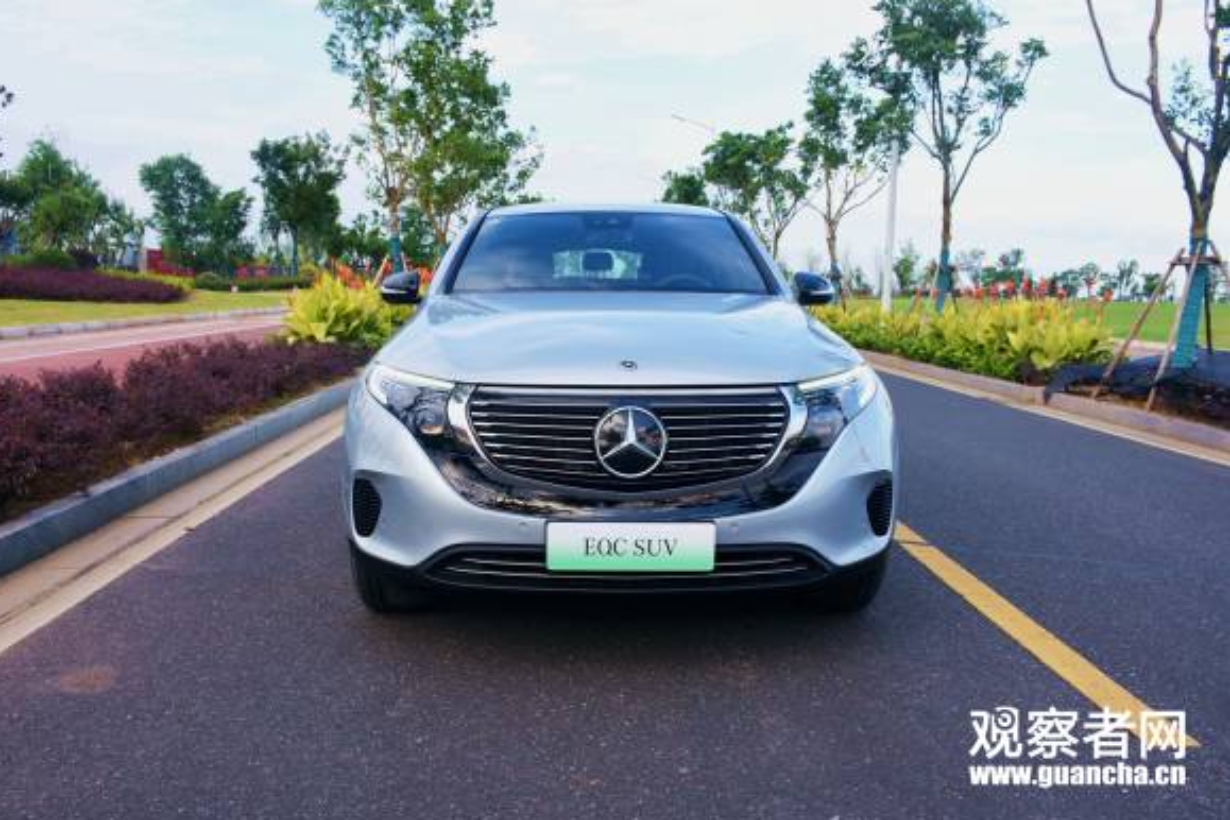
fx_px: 957
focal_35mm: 28
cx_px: 595
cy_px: 408
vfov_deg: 46.4
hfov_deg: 65.5
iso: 100
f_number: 6.3
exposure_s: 1/160
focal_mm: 18
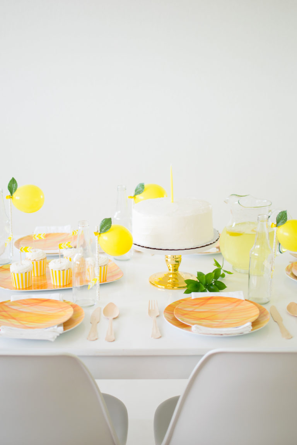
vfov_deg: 37.9
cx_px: 148
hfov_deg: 25.8
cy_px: 222
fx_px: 650
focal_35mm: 52
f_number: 1.8
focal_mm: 35
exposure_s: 1/160
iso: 200
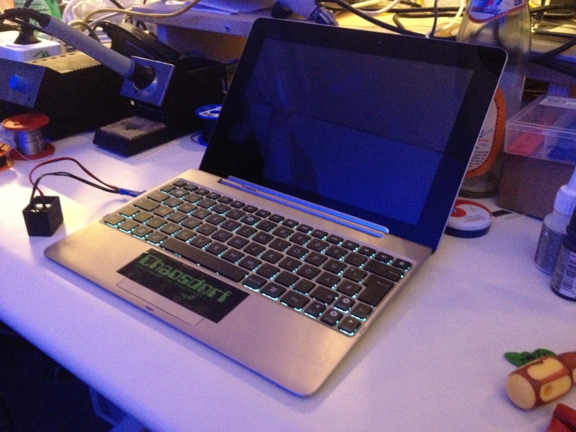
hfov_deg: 52.6
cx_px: 288
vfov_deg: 40.7
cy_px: 216
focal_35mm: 35
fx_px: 582
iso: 800
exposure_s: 1/15
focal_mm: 4.28
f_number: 2.4
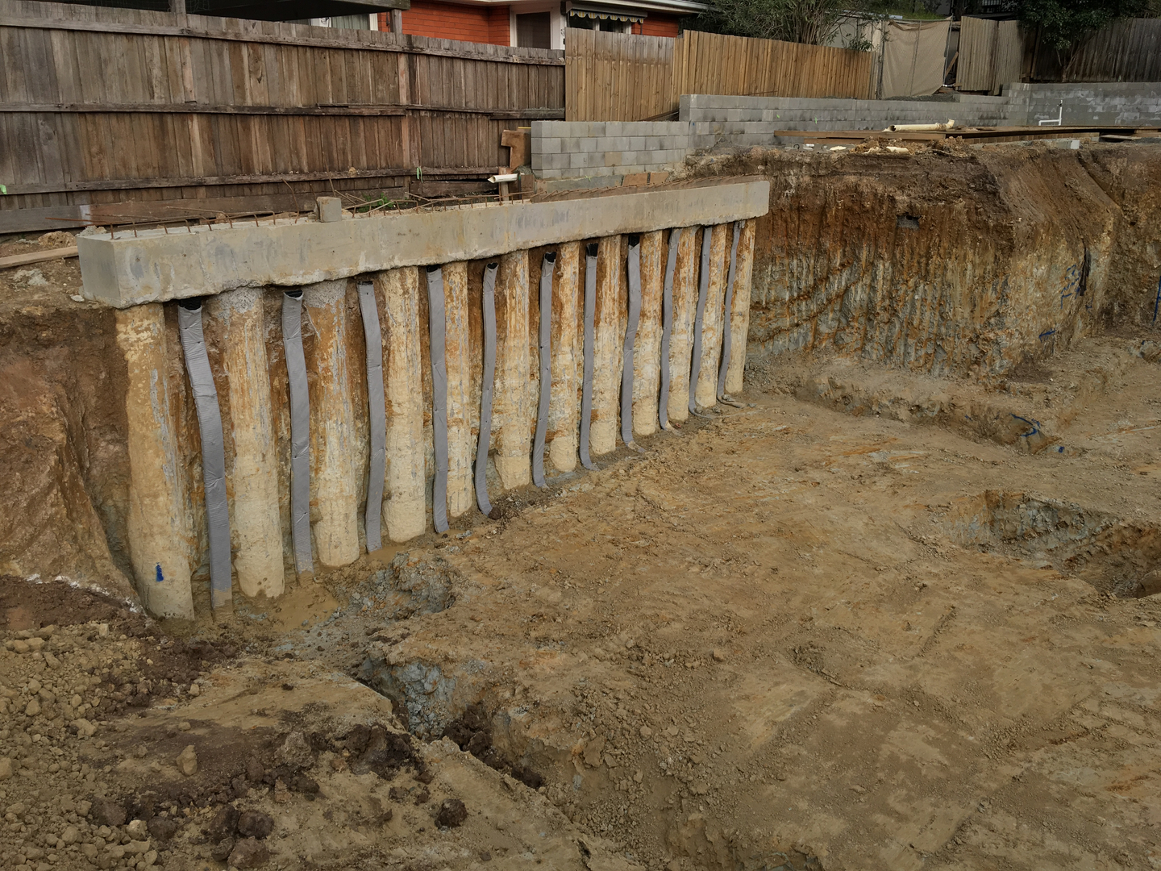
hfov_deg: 61.7
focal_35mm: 29
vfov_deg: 48.2
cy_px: 436
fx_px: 973
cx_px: 580
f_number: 2.2
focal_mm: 4.15
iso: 25
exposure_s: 1/646
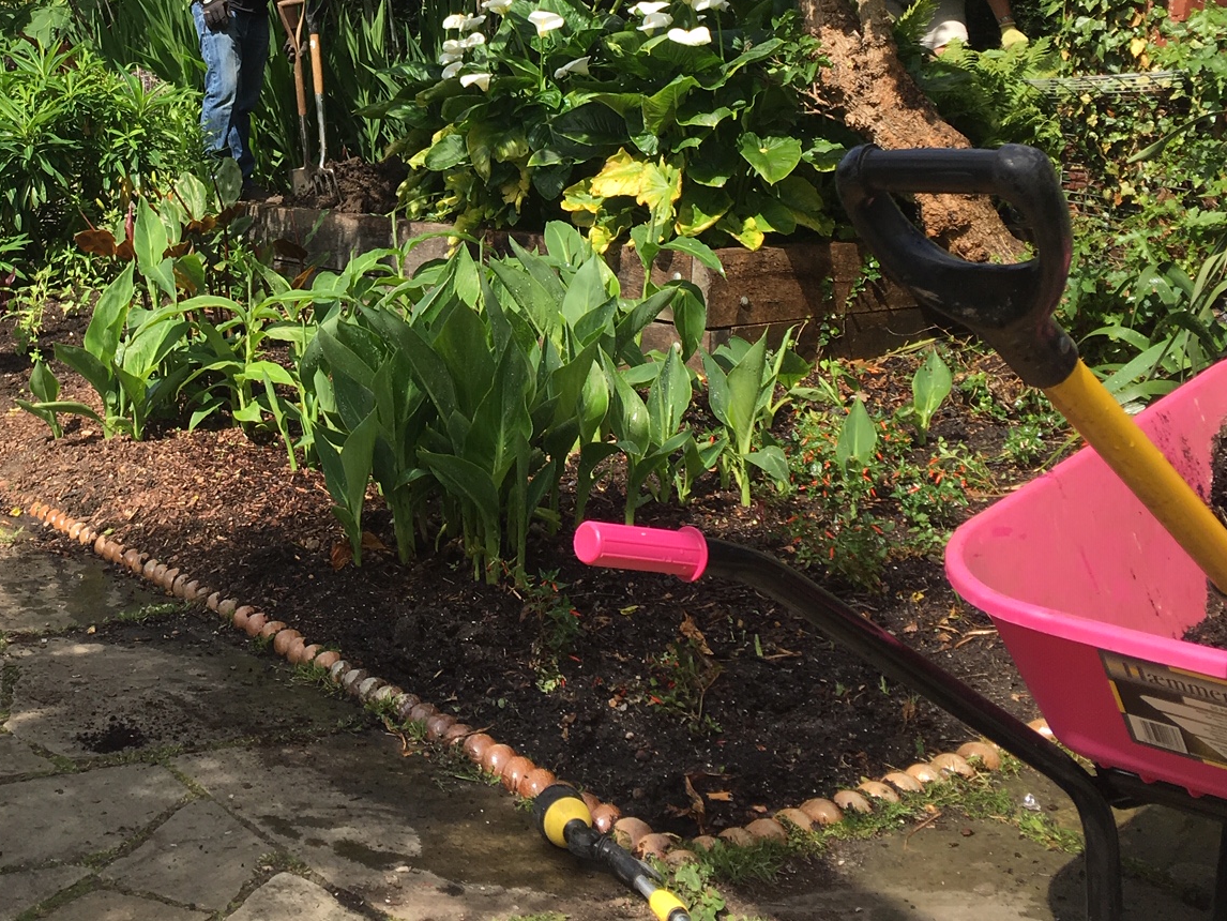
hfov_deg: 36.4
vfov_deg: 27.6
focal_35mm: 51
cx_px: 276
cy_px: 112
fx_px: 1808
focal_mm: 4.15
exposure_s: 1/962
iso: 25
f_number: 2.2
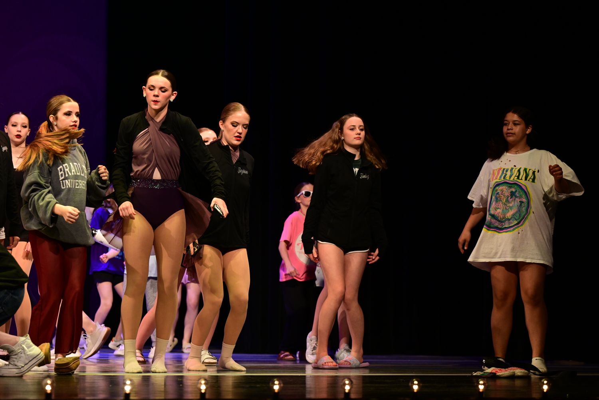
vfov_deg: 12.5
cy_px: 200
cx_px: 300
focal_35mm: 110
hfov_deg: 18.6
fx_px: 1830
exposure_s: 1/800
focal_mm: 110
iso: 2500
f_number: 4
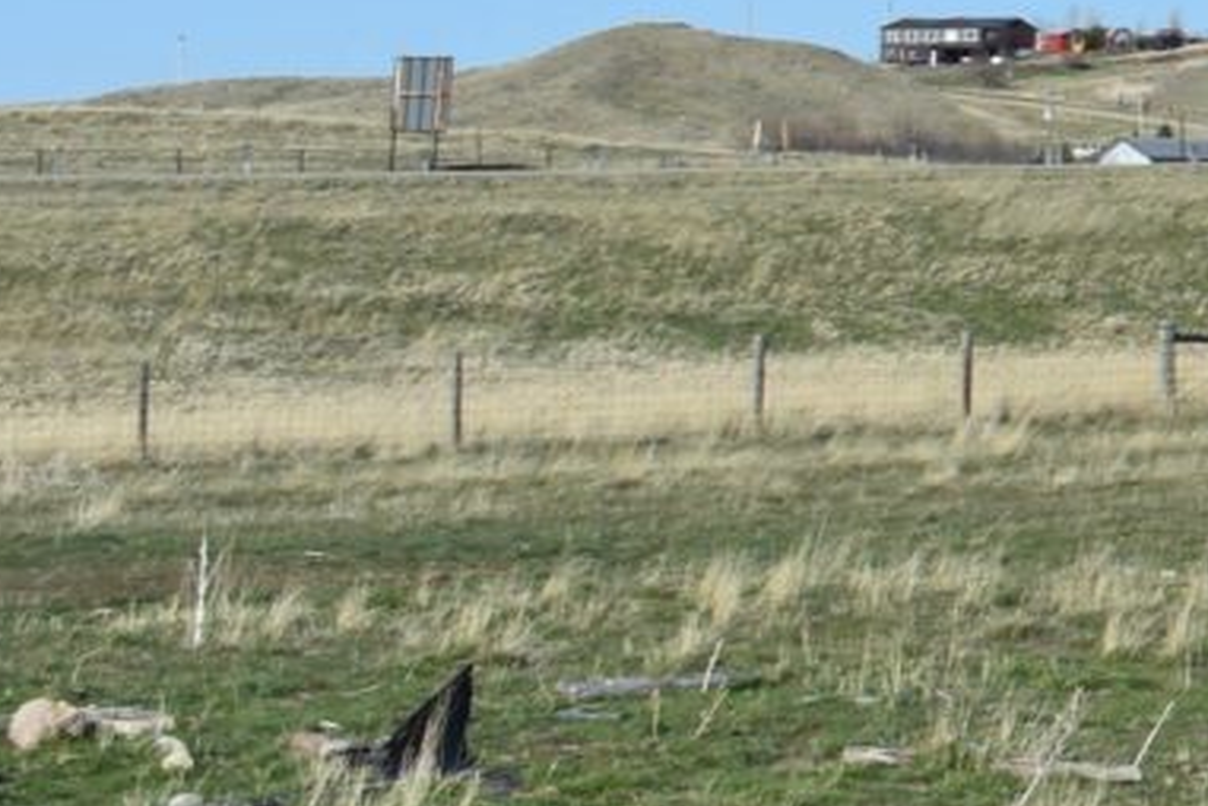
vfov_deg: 6.0
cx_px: 3196
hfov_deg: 8.2
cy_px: -598
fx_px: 7583
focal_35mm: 226
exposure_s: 1/500
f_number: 8
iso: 110
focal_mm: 28
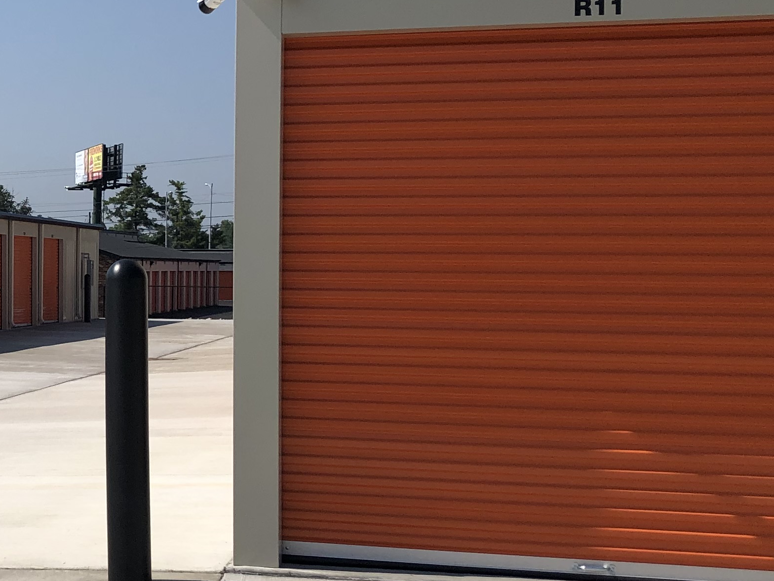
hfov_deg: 25.4
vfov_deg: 20.4
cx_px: -43
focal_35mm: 72
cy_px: 276
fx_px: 1610
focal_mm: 3.99
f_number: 1.8
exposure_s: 1/3472
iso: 20
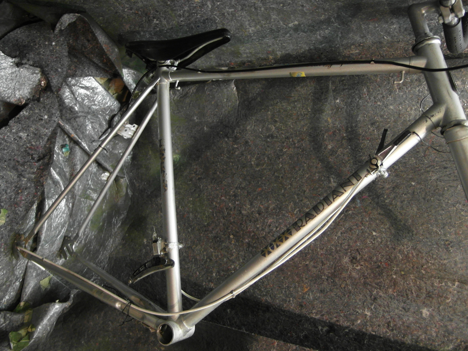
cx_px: 234
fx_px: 324
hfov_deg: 71.6
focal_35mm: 24
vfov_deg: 56.8
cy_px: 176
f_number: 1.8
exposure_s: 1/15
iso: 240
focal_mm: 5.2
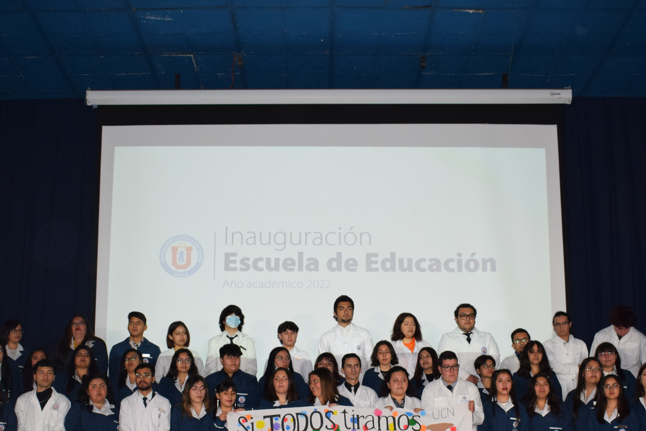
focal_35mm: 58
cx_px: 325
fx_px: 1038
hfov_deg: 34.6
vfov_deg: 23.2
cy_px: 324
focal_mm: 23
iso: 800
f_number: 4.5
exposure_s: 1/80
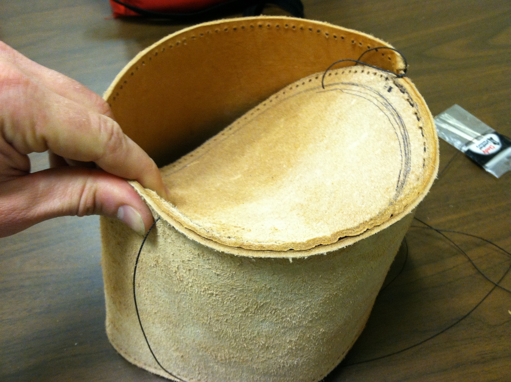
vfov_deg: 40.6
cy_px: 191
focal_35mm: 35
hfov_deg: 52.7
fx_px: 516
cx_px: 256
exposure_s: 1/15
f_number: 2.8
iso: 160
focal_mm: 3.85
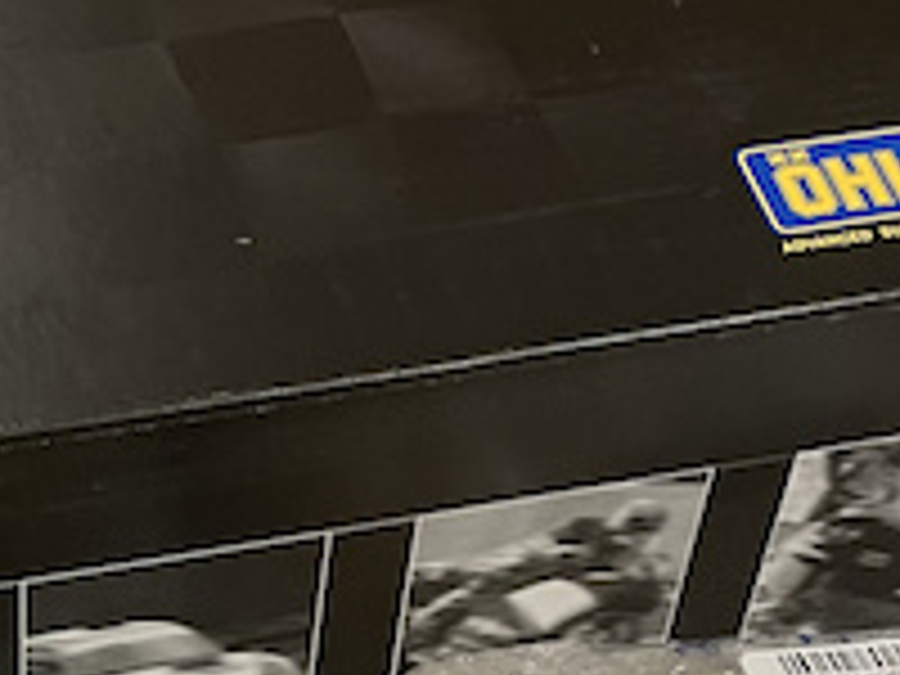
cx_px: 144
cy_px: 1192
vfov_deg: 13.0
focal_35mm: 104
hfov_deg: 18.7
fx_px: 2704
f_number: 1.6
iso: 200
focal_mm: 4.2
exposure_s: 1/45
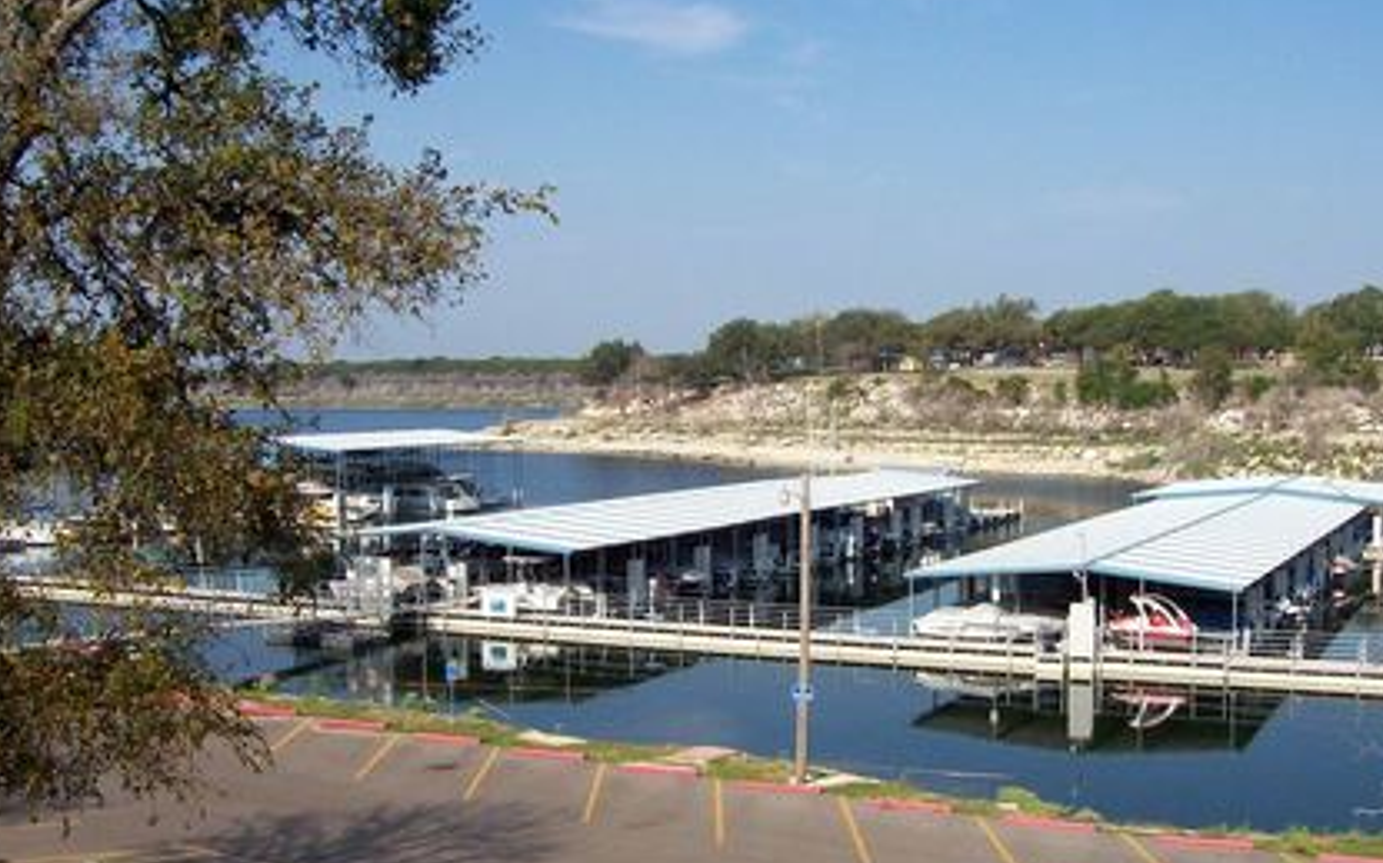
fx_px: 1733
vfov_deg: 28.0
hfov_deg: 43.5
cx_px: 753
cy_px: 438
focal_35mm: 46
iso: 80
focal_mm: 6
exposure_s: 1/888
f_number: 4.8
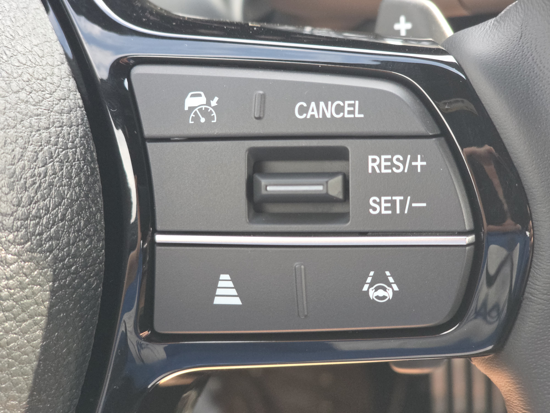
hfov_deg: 28.2
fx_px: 1096
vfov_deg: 21.3
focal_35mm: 69
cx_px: 275
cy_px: 206
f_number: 2.4
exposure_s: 1/120
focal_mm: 7.9
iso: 100
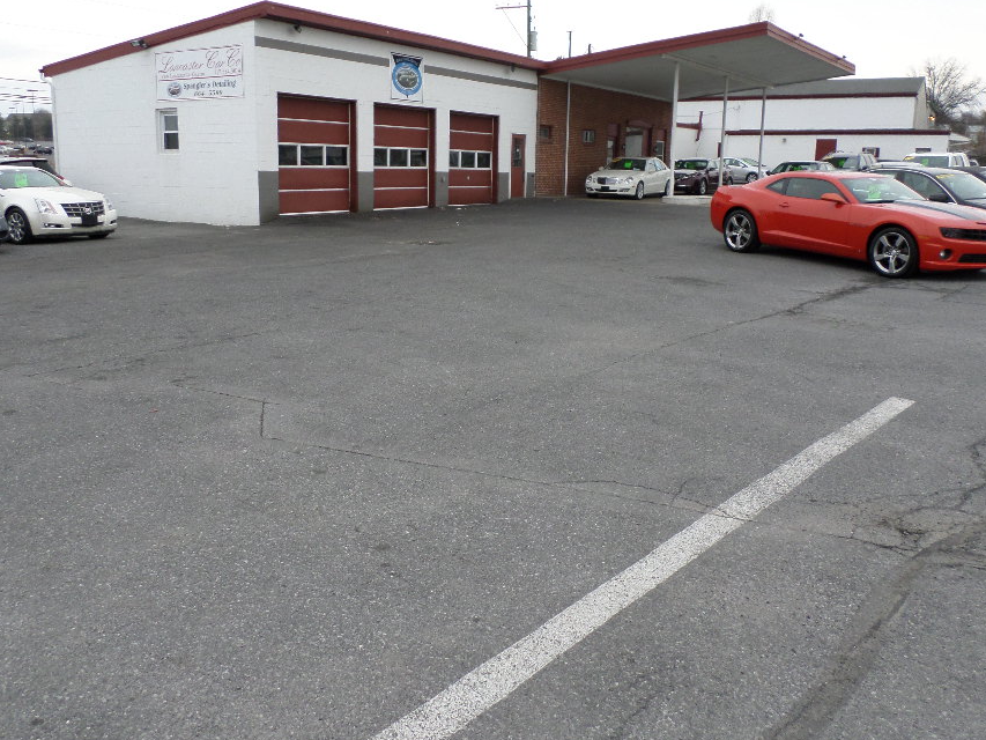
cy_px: 330
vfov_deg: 46.7
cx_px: 474
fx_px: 855
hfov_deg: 59.9
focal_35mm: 30
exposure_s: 1/500
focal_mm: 4.5
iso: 80
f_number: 2.5
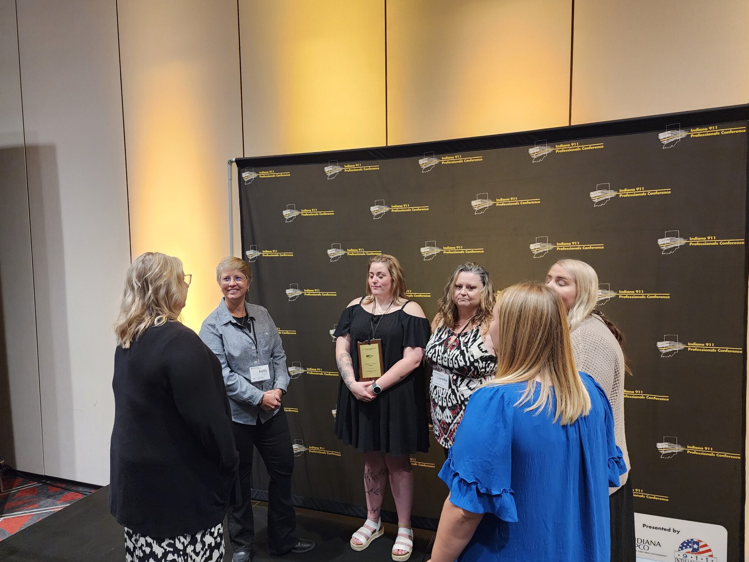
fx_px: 519
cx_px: 374
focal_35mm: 24
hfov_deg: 71.6
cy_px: 284
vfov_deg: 56.8
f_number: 1.8
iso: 800
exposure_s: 1/60
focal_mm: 6.4
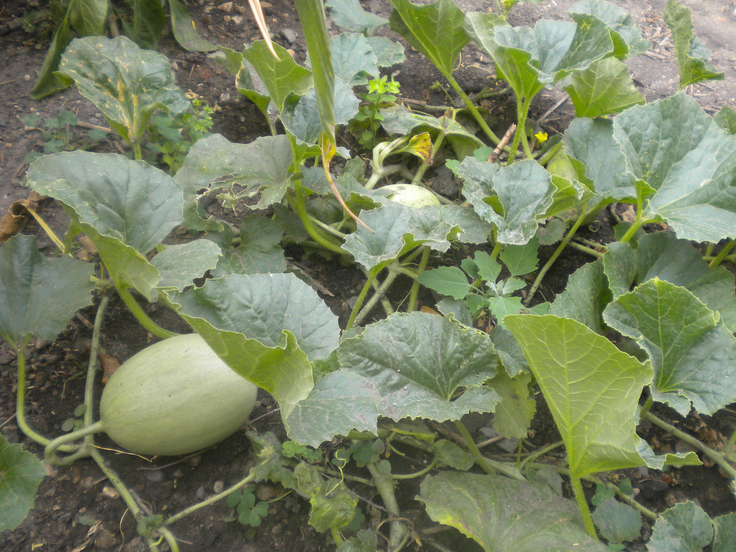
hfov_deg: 46.7
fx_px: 850
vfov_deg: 35.9
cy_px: 304
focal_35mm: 40
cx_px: 409
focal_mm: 6.3
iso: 80
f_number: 3.1
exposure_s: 1/119
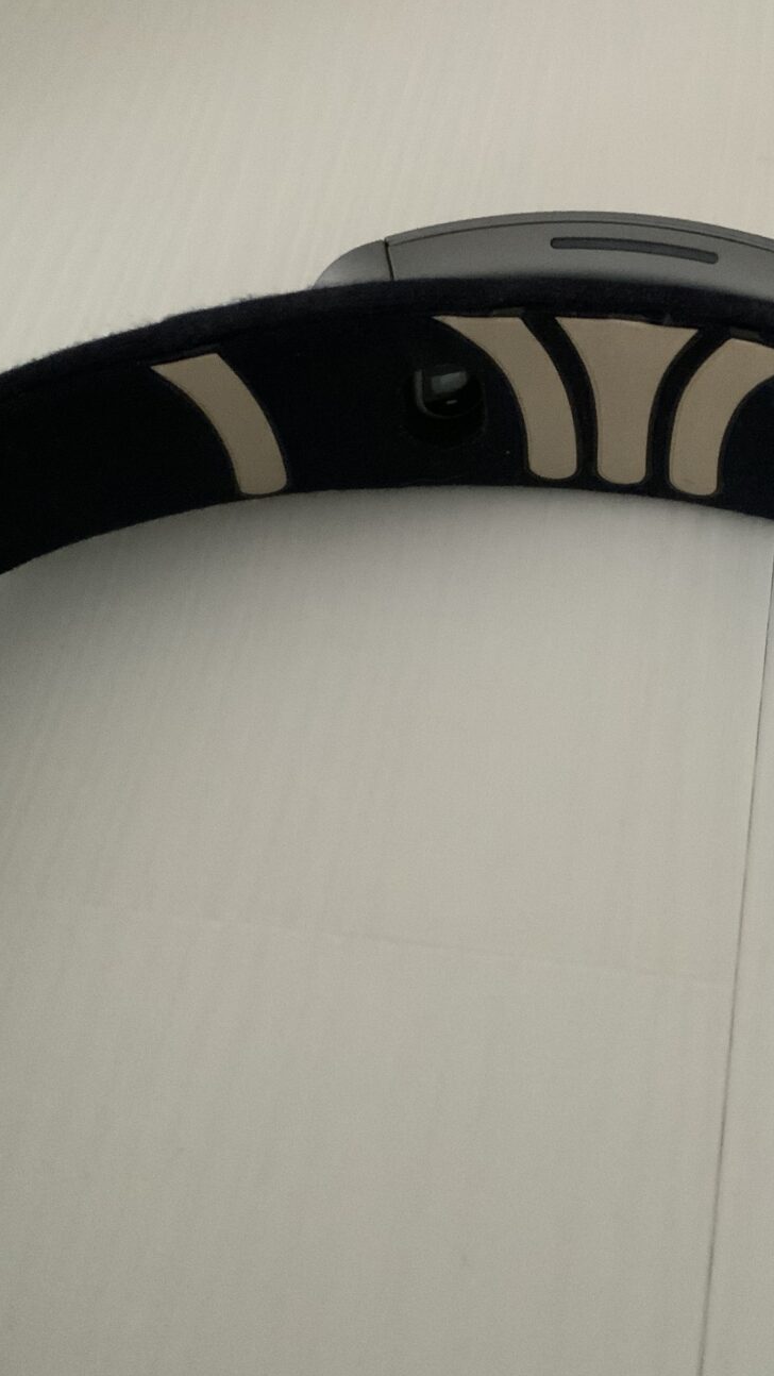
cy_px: 560
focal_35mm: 50
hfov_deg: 23.8
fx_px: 1824
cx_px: 544
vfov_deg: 41.2
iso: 400
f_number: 1.8
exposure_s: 1/30
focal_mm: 3
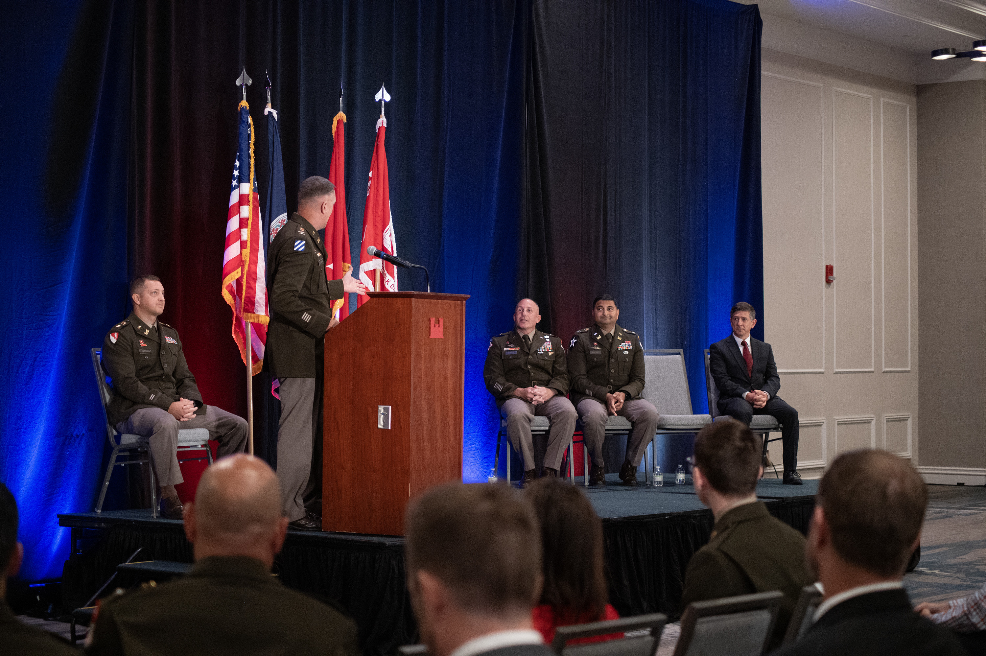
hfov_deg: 28.9
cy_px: 328
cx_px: 493
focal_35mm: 70
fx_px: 1916
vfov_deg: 19.4
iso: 5000
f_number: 4.5
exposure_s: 1/320
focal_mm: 70
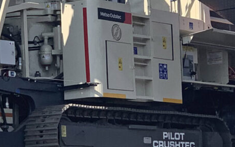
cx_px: 51
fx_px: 1479
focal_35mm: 231
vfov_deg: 5.7
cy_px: -8
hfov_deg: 9.1
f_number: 2.4
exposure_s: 1/826
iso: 16
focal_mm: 6
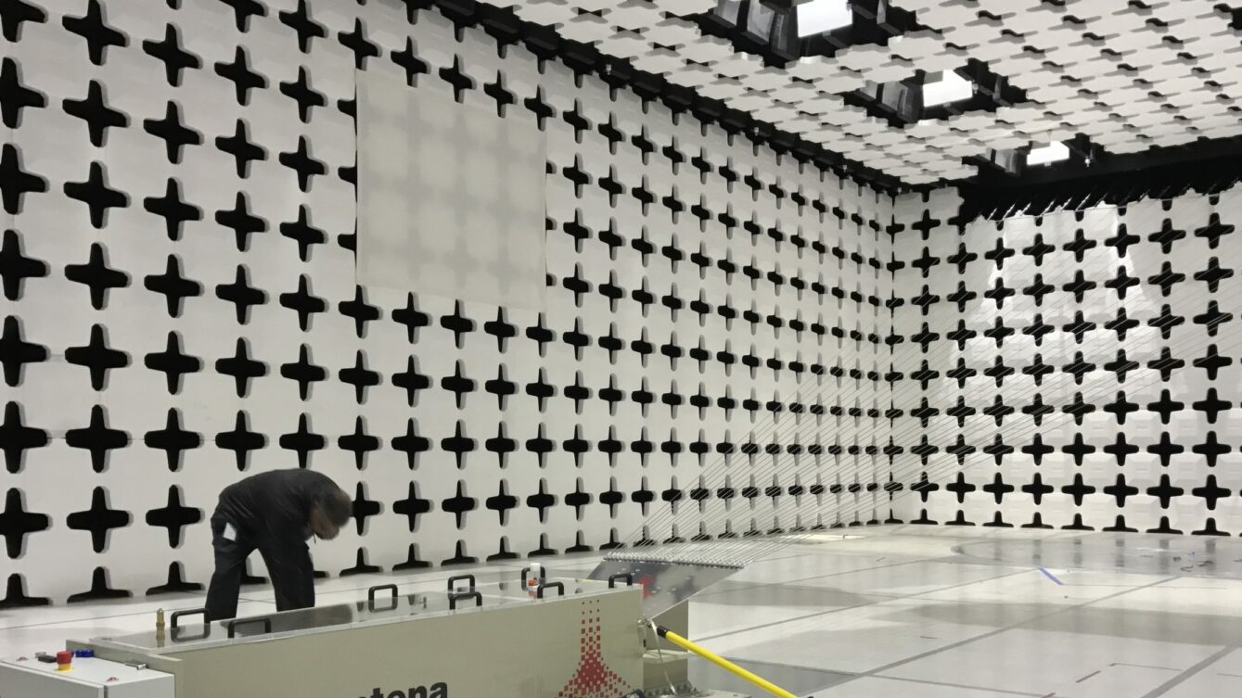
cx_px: 646
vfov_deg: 33.3
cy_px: 489
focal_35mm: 35
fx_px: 1153
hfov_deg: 56.6
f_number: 1.8
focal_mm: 3.99
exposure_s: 1/30
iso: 125
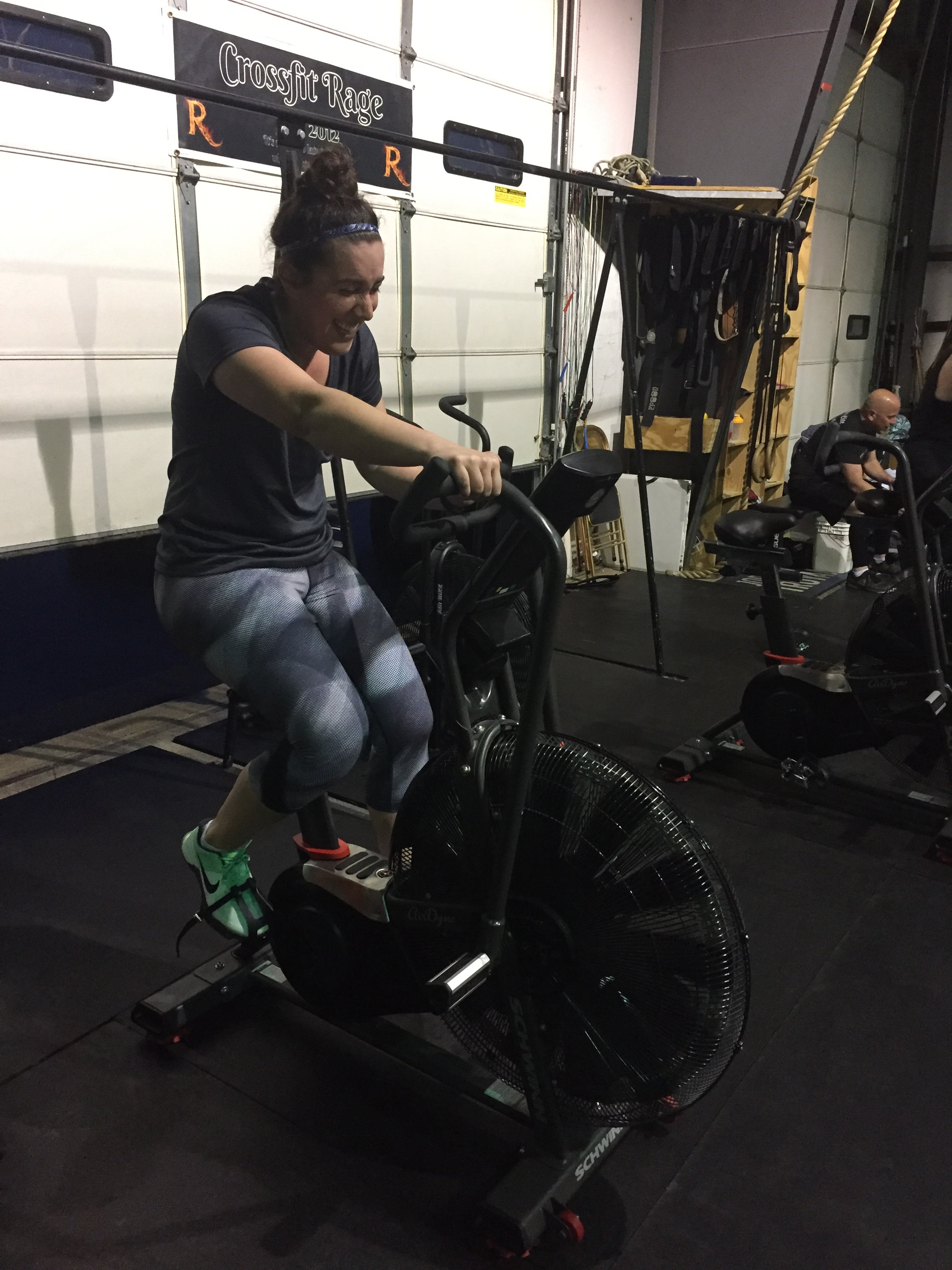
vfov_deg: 61.7
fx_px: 1063
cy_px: 635
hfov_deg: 48.2
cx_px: 476
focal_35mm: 29
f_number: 2.2
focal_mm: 4.15
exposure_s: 1/30
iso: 320
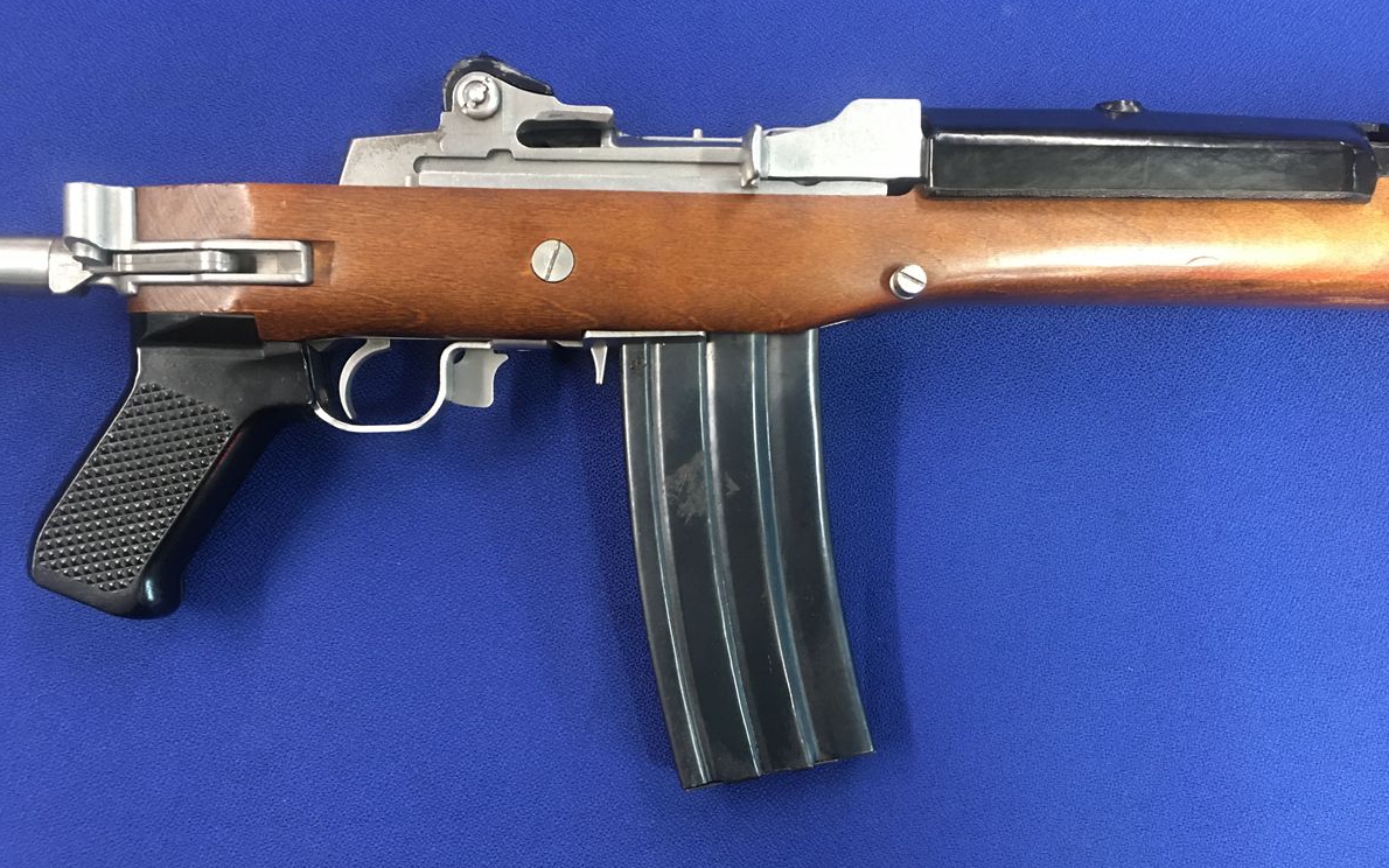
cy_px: 474
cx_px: 693
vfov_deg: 40.6
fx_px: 1174
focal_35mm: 31
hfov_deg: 61.2
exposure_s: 1/4
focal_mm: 4.15
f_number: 2.2
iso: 64
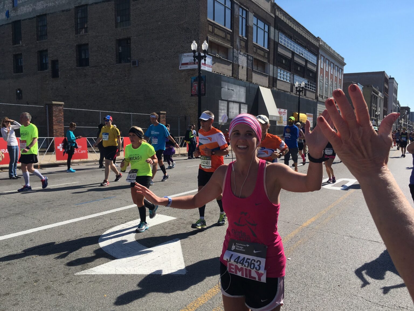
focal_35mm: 29
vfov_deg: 48.2
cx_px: 207
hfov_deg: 61.7
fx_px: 347
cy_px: 156
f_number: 2.2
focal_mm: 4.15
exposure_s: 1/1748
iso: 25
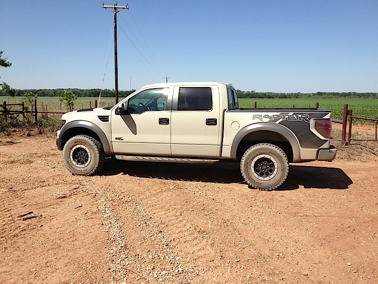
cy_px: 142
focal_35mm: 35
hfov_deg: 52.6
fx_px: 382
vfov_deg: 40.7
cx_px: 189
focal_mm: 4.28
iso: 50
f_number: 2.4
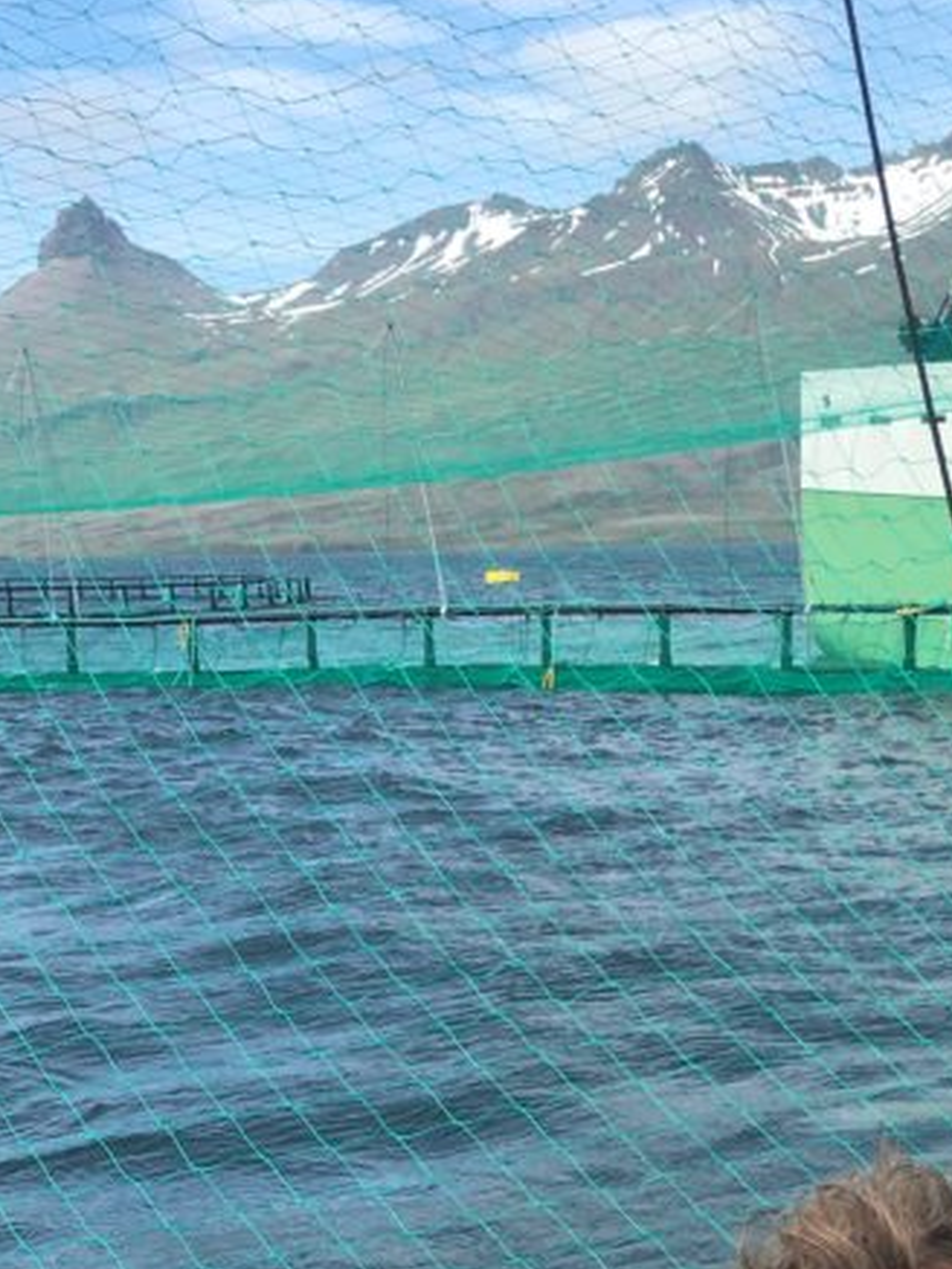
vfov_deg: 26.2
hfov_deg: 21.6
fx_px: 2492
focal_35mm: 68
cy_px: 1417
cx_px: 618
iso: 25
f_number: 2.2
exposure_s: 1/855
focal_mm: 4.15
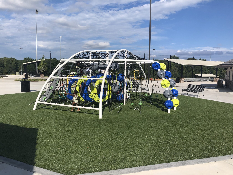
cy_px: 88
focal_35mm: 28
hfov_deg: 63.4
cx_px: 116
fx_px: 188
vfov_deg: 49.7
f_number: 1.8
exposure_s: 1/3247
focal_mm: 3.99
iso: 25
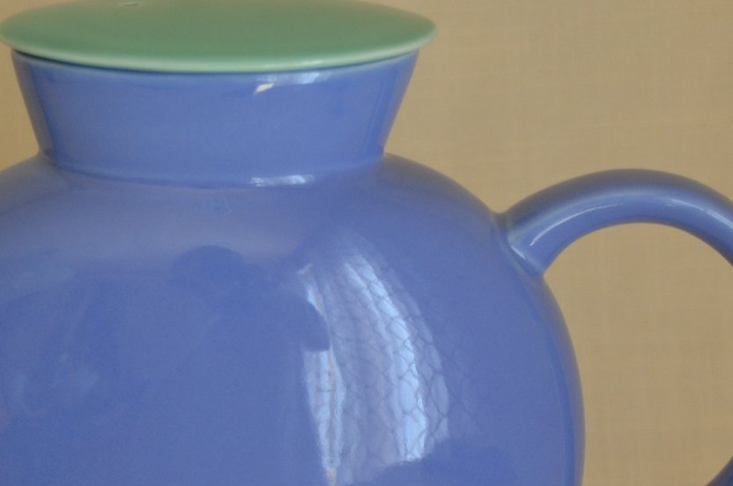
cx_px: 254
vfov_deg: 10.8
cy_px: 317
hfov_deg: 16.2
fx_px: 2564
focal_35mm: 126
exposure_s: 1/60
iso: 500
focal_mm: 35
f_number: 4.5
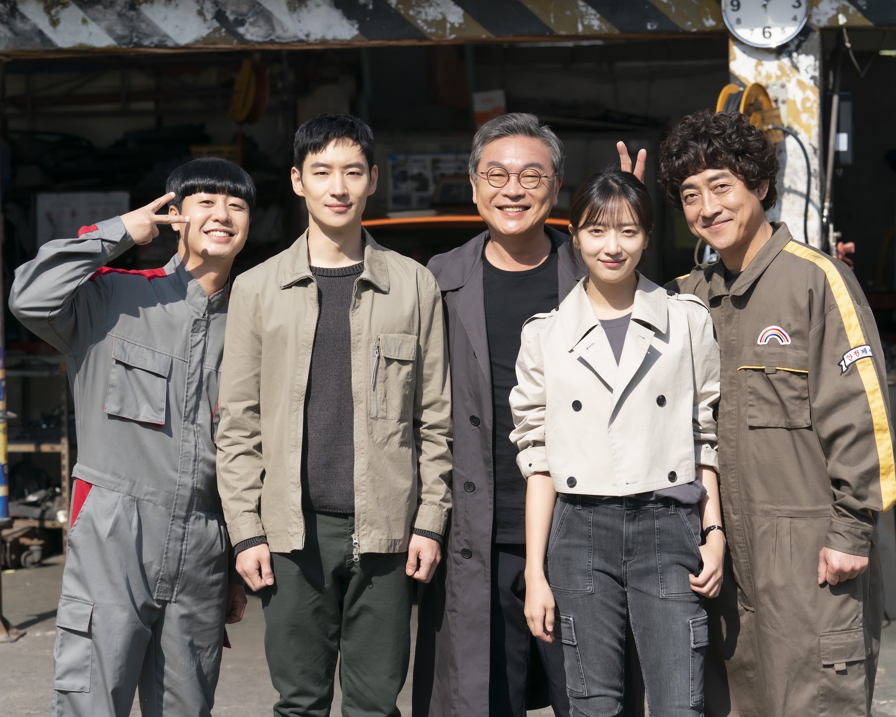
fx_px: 2520
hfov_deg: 20.2
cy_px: 358
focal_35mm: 95
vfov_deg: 16.2
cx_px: 454
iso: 400
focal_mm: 84
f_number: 5
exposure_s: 1/2500
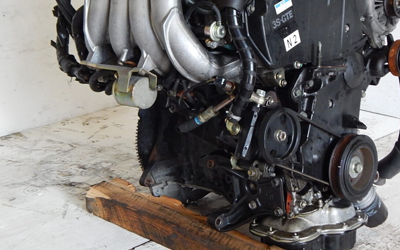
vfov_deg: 17.8
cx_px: 232
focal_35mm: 73
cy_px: 108
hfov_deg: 28.2
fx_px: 796
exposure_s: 1/20
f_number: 3.7
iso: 400
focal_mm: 8.6
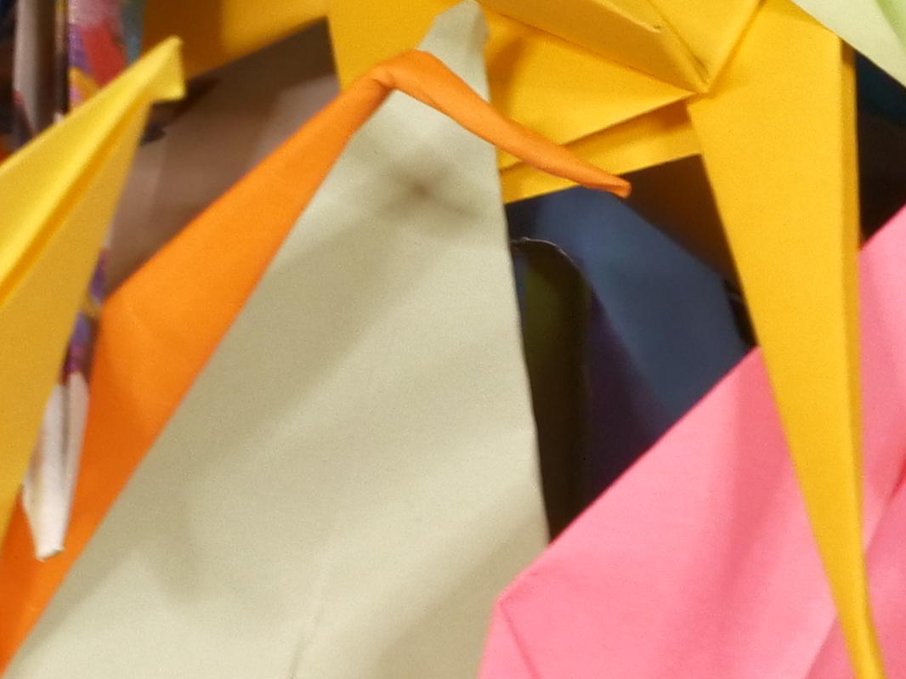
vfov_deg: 7.4
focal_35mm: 197
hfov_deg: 10.0
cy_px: -392
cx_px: 622
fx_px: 5155
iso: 1250
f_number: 5.6
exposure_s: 1/20
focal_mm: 21
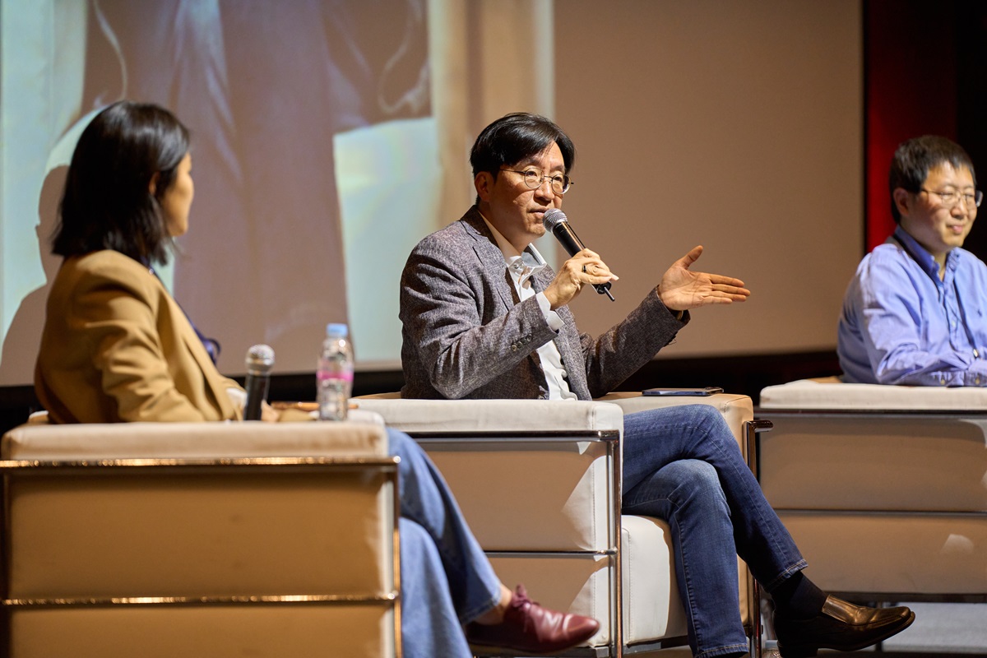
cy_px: 329
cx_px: 494
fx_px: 5483
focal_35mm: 200
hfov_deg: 10.3
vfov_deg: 6.9
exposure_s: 1/200
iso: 1600
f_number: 2.8
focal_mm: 200
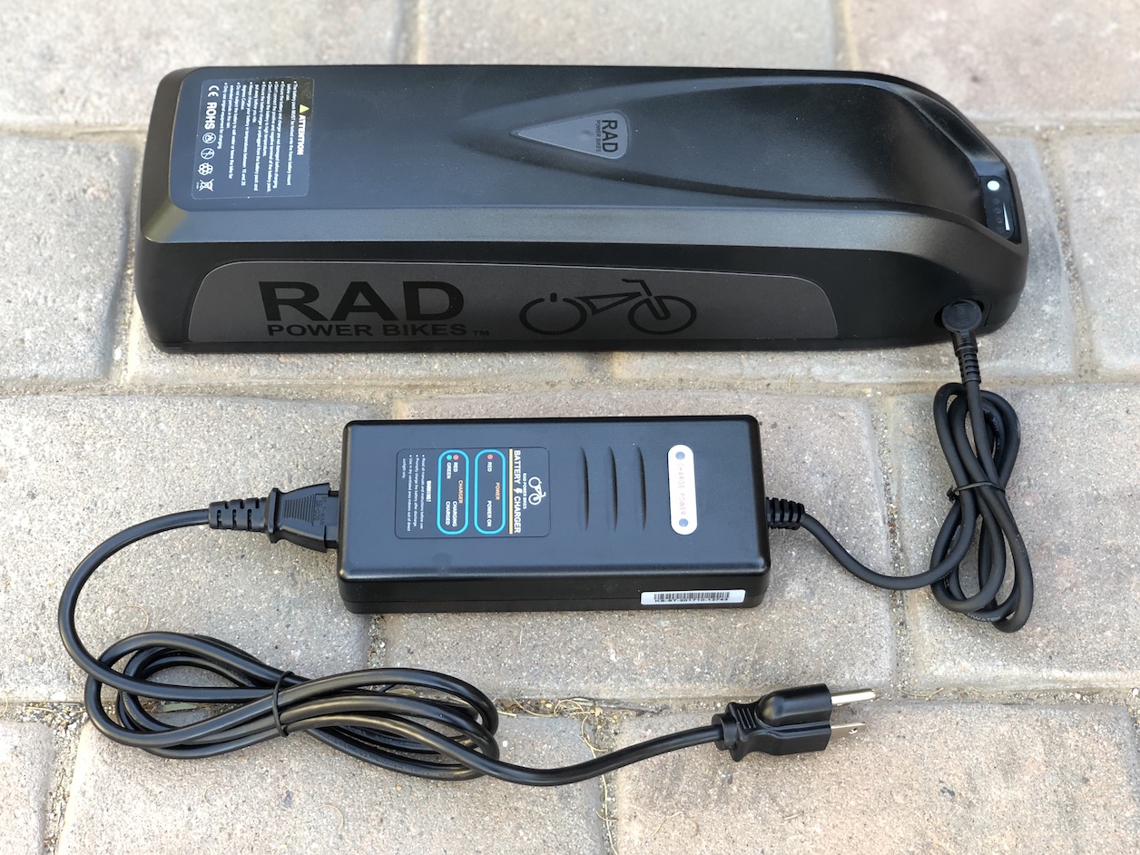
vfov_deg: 27.5
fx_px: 1745
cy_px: 426
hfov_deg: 36.2
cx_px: 560
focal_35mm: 53
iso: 50
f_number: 2.4
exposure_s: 1/60
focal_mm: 6
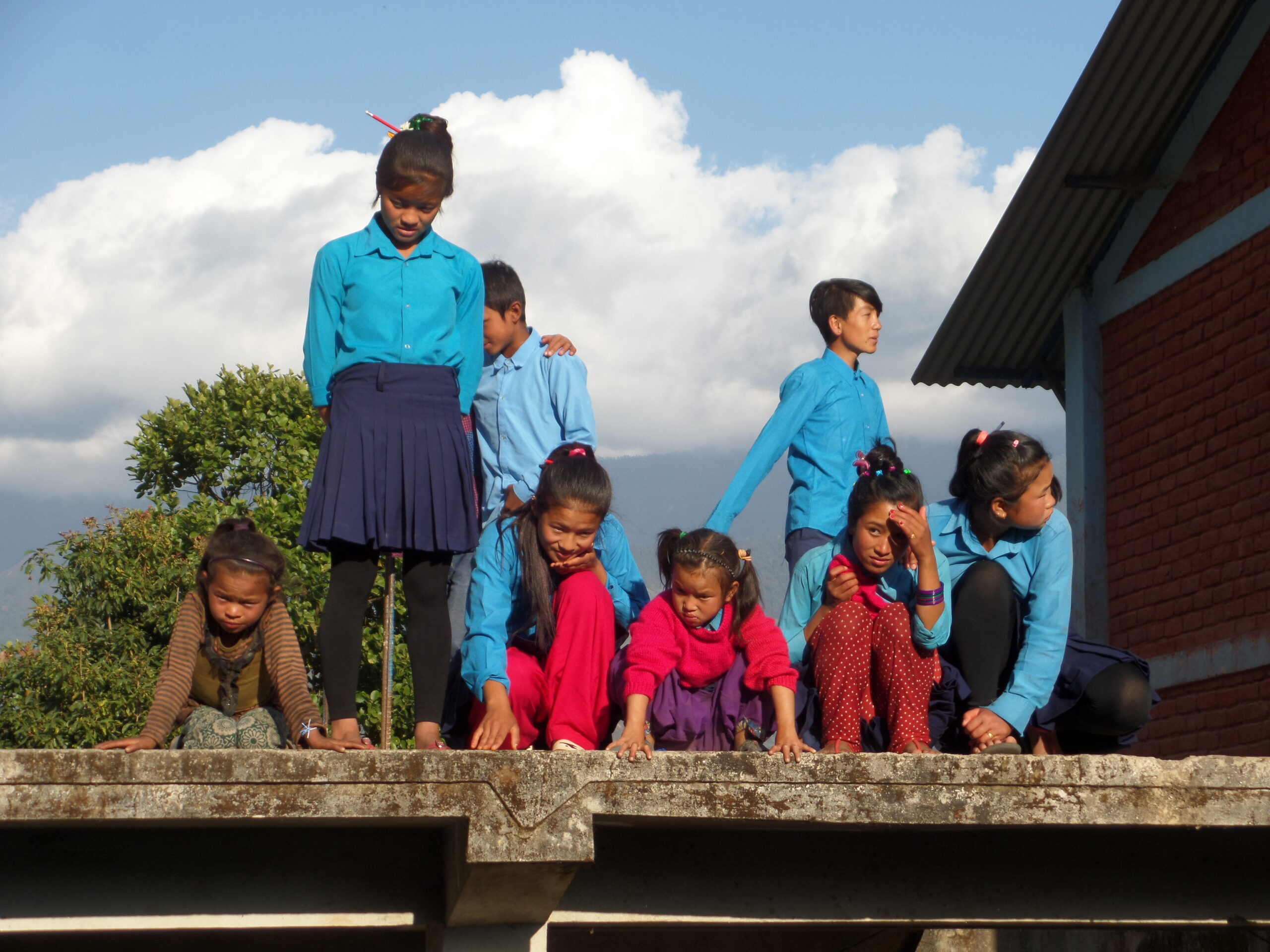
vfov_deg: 15.9
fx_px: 3412
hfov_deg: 21.1
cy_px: 476
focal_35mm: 93
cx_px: 635
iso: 100
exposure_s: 1/750
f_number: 3.9
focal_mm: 16.5
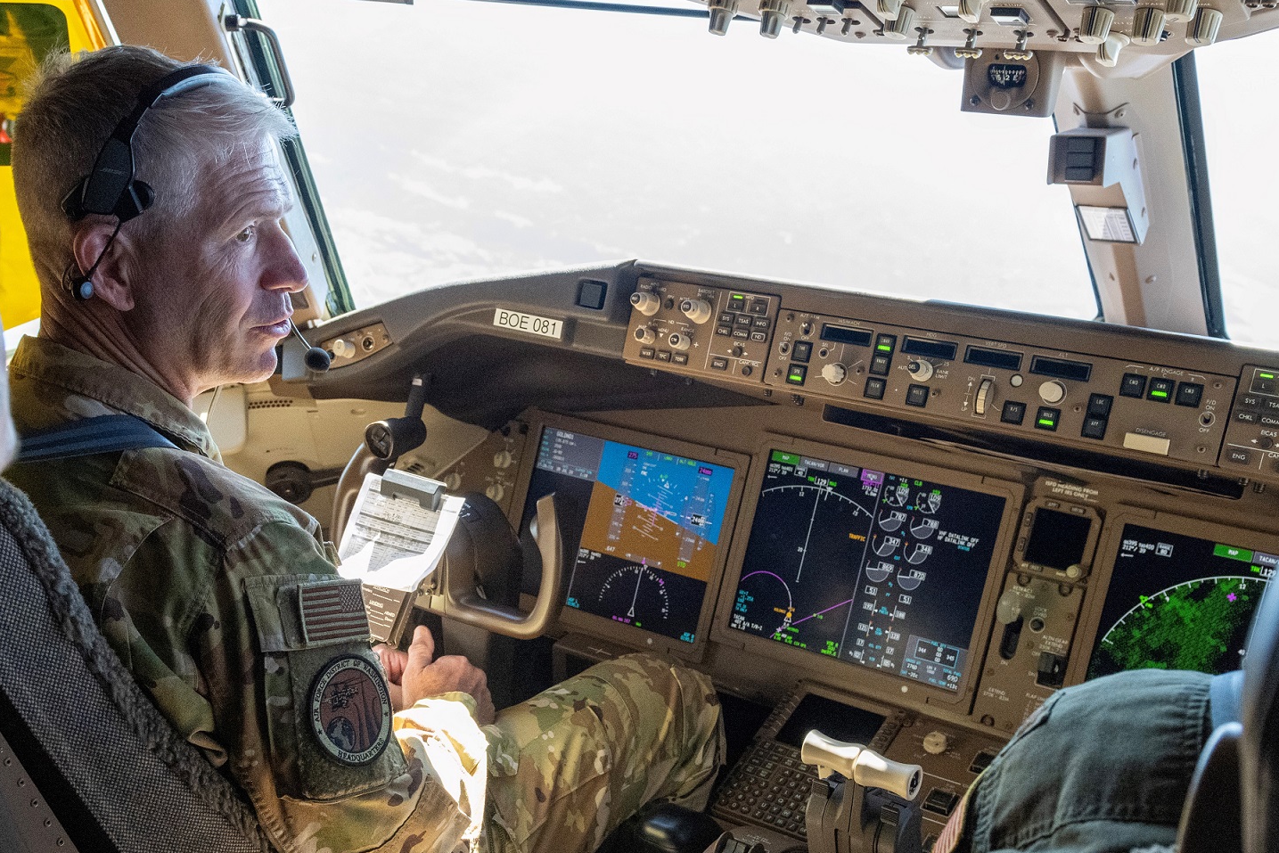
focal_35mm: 42
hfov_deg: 46.3
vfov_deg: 31.6
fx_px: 1492
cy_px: 588
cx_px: 575
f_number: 5
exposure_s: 1/640
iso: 2500
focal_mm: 24
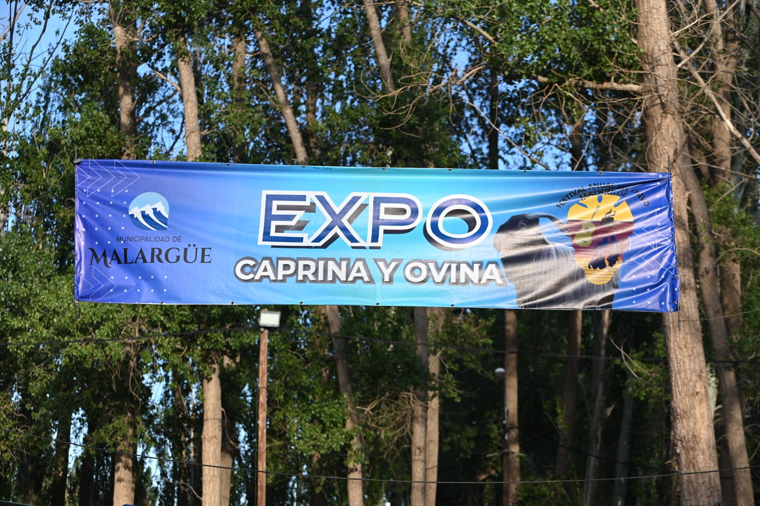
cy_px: 253
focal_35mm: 80
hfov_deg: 25.4
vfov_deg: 17.0
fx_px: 1688
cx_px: 380
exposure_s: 1/1000
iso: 250
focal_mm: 80
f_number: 4
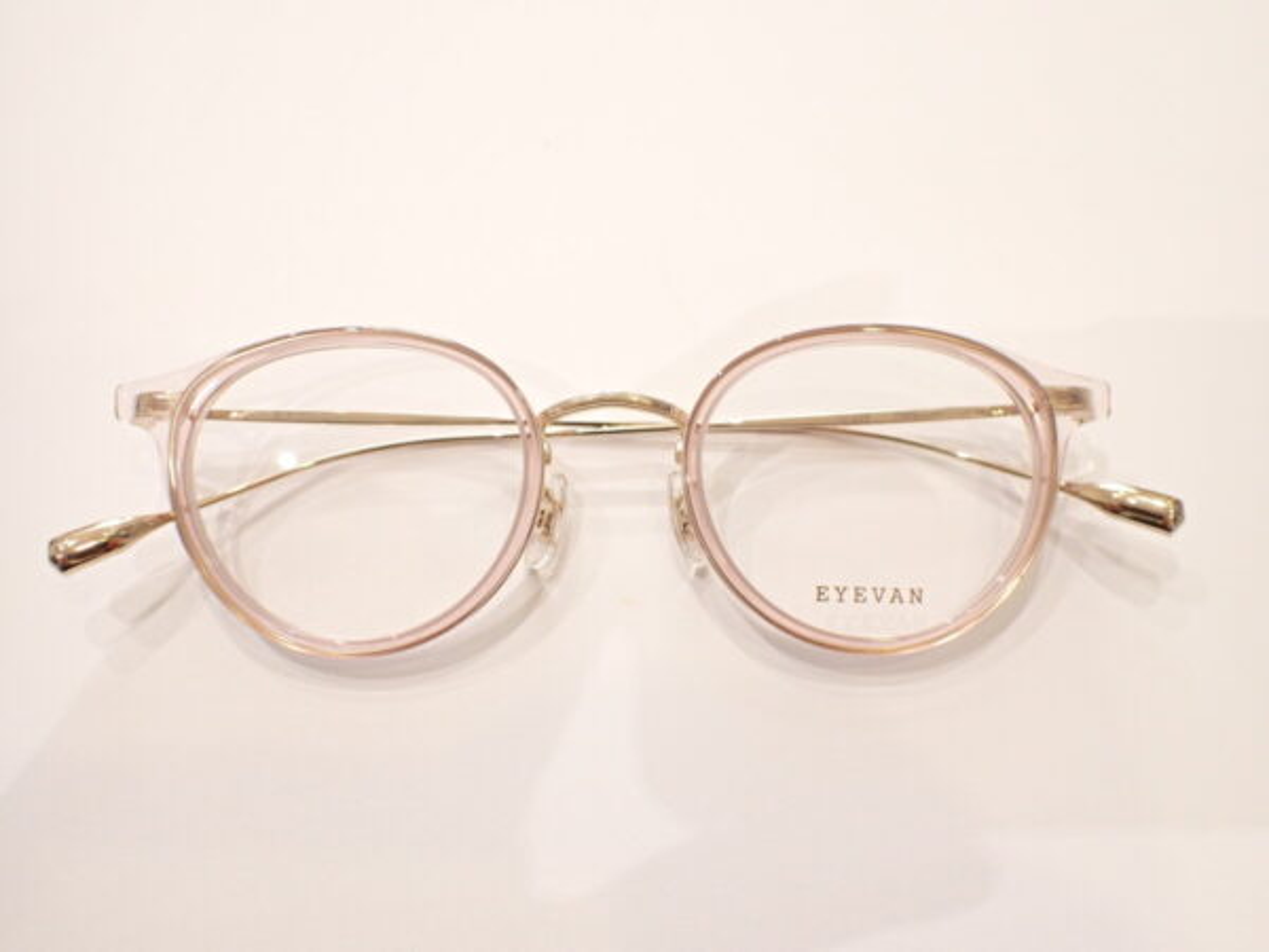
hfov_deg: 60.0
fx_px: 1100
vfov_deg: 46.8
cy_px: 476
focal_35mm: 30
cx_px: 634
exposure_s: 1/125
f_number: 2.3
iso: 200
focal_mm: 5.4
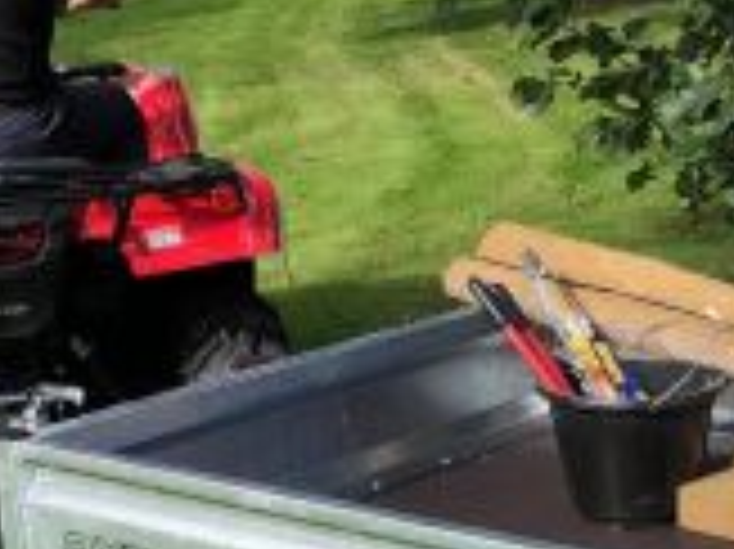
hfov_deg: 18.5
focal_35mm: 105
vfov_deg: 13.9
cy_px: 520
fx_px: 2225
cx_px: 603
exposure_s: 1/649
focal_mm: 4
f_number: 1.8
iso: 20
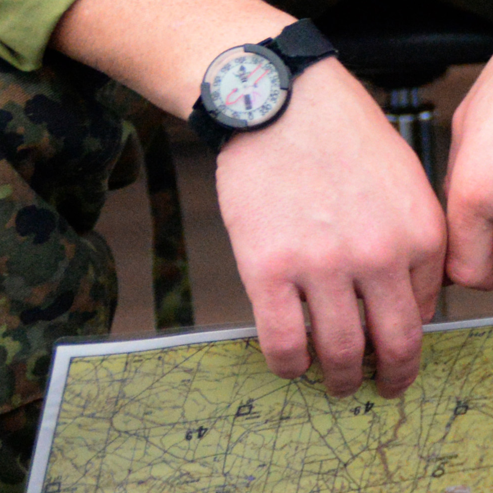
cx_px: 1082
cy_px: -177
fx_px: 2014
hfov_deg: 11.9
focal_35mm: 125
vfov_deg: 13.4
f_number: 2.8
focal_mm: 24
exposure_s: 1/30
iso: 6400
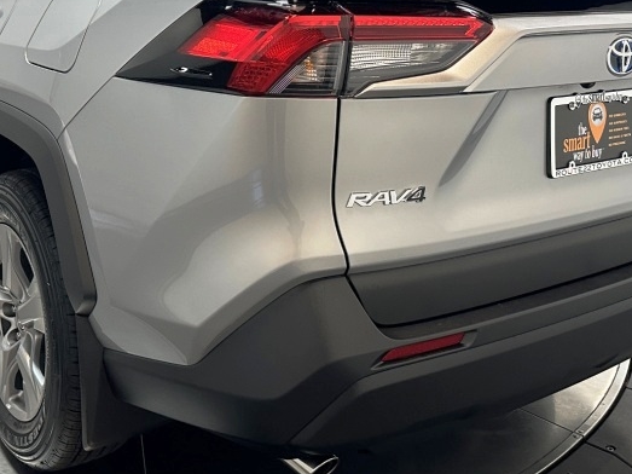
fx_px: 858
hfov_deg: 40.4
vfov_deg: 30.5
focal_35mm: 47
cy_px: 141
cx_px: 280
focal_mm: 6.86
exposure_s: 1/60
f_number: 1.78
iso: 400
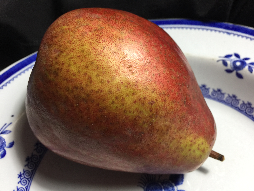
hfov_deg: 61.7
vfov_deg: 48.2
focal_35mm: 29
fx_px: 213
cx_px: 127
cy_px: 96
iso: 40
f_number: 2.2
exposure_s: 1/15
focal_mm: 4.15
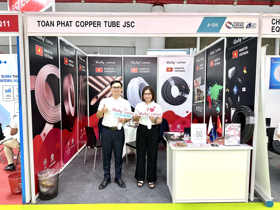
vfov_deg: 56.8
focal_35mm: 24
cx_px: 140
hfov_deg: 71.6
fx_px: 194
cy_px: 105
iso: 125
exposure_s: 1/50
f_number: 1.78
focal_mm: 6.86
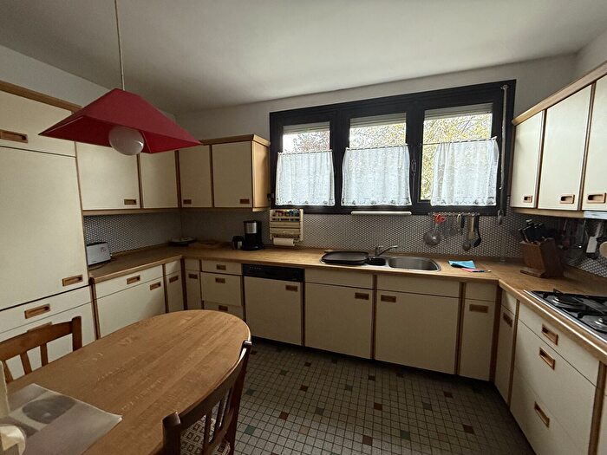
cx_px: 304
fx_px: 245
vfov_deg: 85.7
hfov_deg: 102.1
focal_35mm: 14
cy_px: 228
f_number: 2.2
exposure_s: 1/99
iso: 320
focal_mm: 2.22
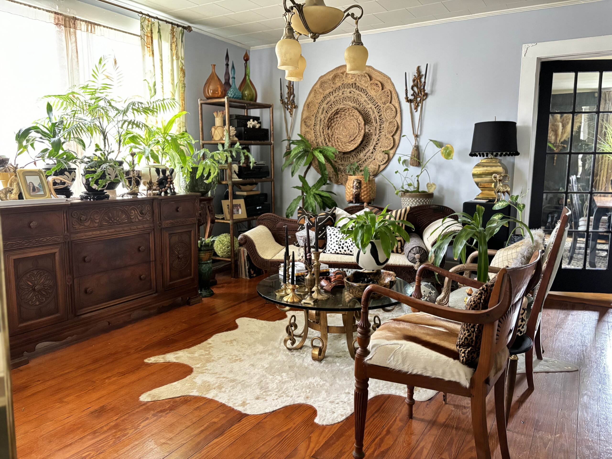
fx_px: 460
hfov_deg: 67.3
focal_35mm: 26
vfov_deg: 53.1
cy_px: 230
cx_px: 306
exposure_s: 1/30
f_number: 1.6
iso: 800
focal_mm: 5.96
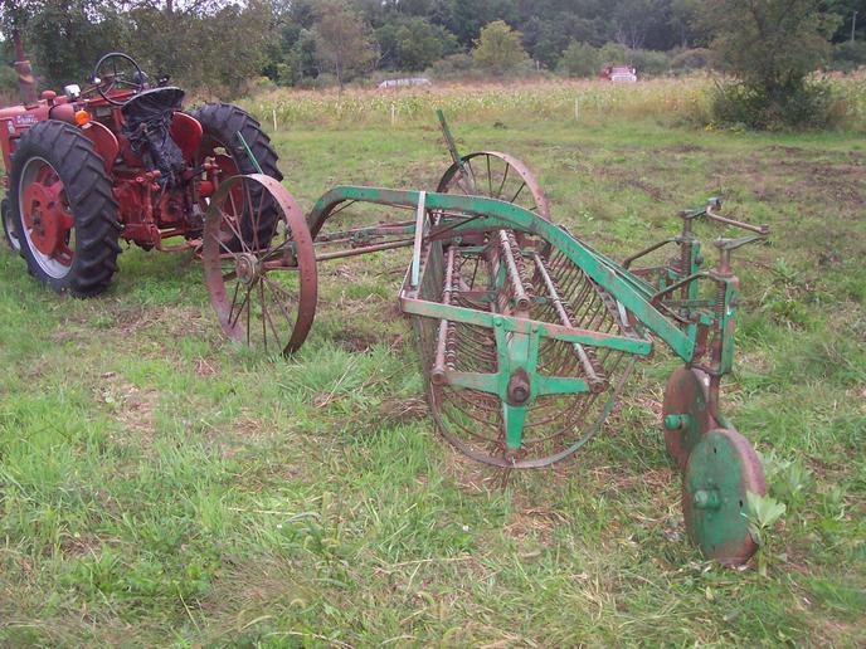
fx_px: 926
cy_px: 324
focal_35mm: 37
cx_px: 433
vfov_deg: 38.7
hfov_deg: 50.1
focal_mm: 5.6
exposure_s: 1/60
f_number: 2.8
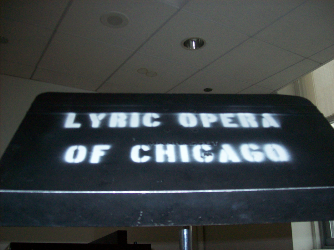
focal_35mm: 36
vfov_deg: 39.6
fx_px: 347
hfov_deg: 51.4
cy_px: 125
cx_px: 167
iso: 200
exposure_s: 1/64
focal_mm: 6
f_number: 2.7
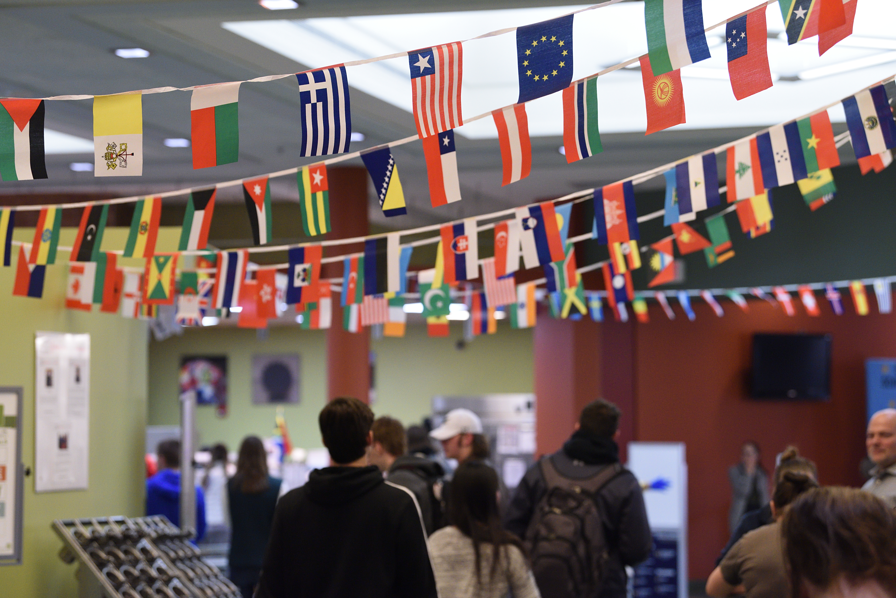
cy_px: 299
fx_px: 2490
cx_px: 448
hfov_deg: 20.4
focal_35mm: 100
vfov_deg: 13.7
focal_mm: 100
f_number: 4
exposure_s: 1/160
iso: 3200
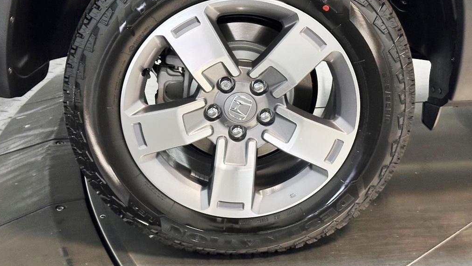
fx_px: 663
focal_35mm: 53
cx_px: 235
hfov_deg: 39.2
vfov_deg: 22.6
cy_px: 98
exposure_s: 1/30
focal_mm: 6.86
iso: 500
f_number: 1.78
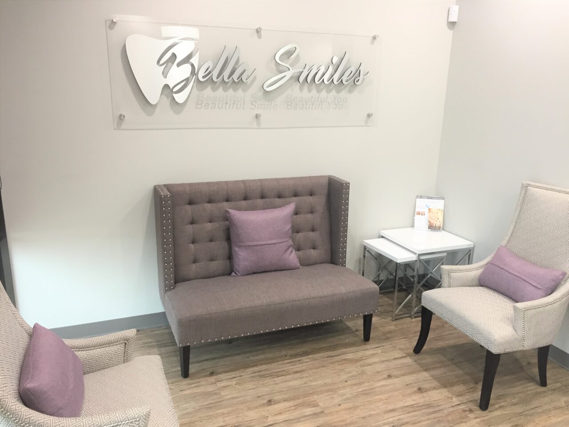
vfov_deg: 48.2
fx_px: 477
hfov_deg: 61.7
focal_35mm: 29
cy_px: 214
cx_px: 284
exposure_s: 1/30
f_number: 2.2
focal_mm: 4.15
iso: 80
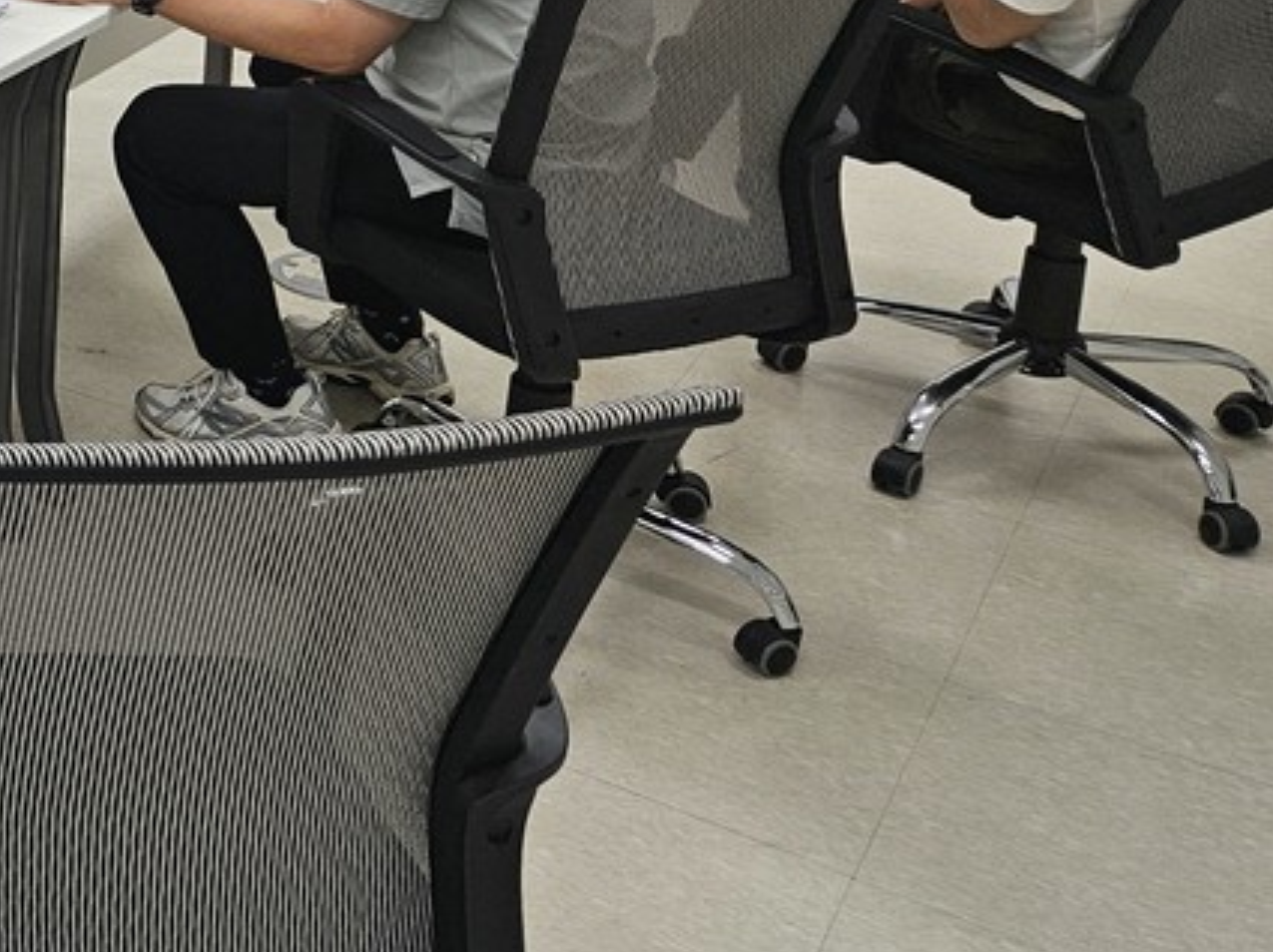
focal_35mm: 65
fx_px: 2388
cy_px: -72
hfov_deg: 25.3
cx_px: -422
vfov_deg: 21.5
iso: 100
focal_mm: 5.4
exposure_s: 1/120
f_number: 1.8
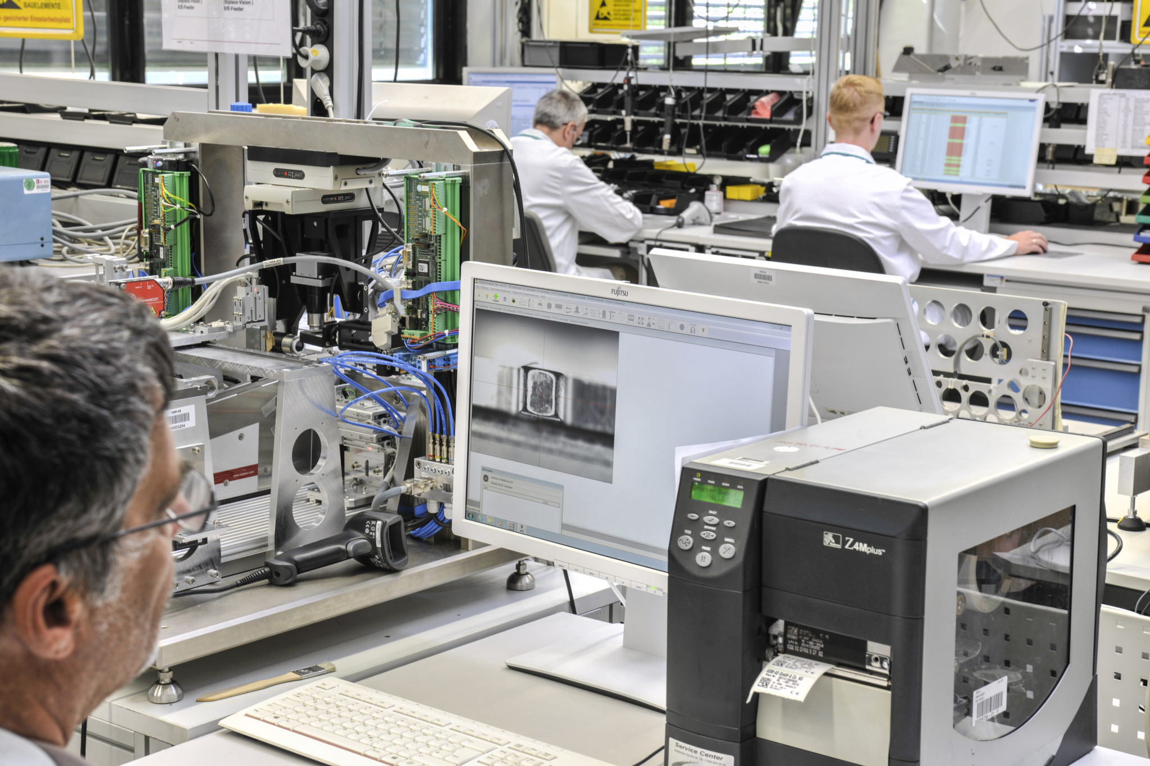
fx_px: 1980
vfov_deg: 21.9
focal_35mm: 62
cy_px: 383
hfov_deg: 32.4
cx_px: 575
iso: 50
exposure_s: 1/1.67
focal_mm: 62
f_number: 11
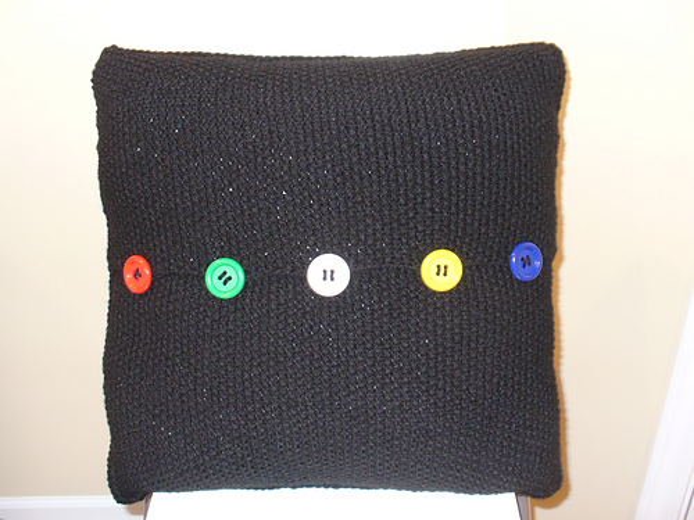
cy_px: 260
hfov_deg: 44.8
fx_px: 842
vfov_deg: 34.3
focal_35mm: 42
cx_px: 347
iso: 100
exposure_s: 1/8
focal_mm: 6.1
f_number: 2.8
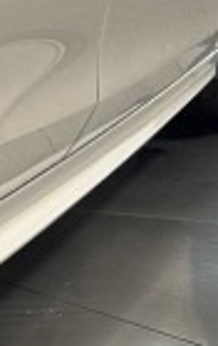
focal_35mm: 186
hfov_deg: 5.9
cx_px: -686
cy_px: 101
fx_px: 1761
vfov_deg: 11.2
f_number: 1.78
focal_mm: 6.86
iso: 160
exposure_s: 1/60
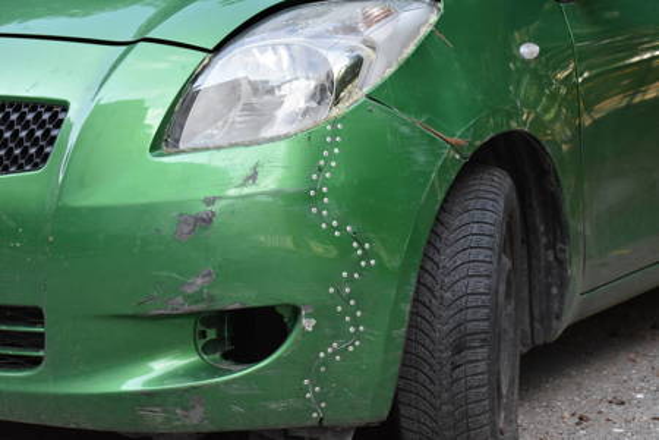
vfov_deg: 18.9
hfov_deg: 28.1
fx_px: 1318
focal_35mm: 72
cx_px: 330
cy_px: 220
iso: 800
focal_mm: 48
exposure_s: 1/400
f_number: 8
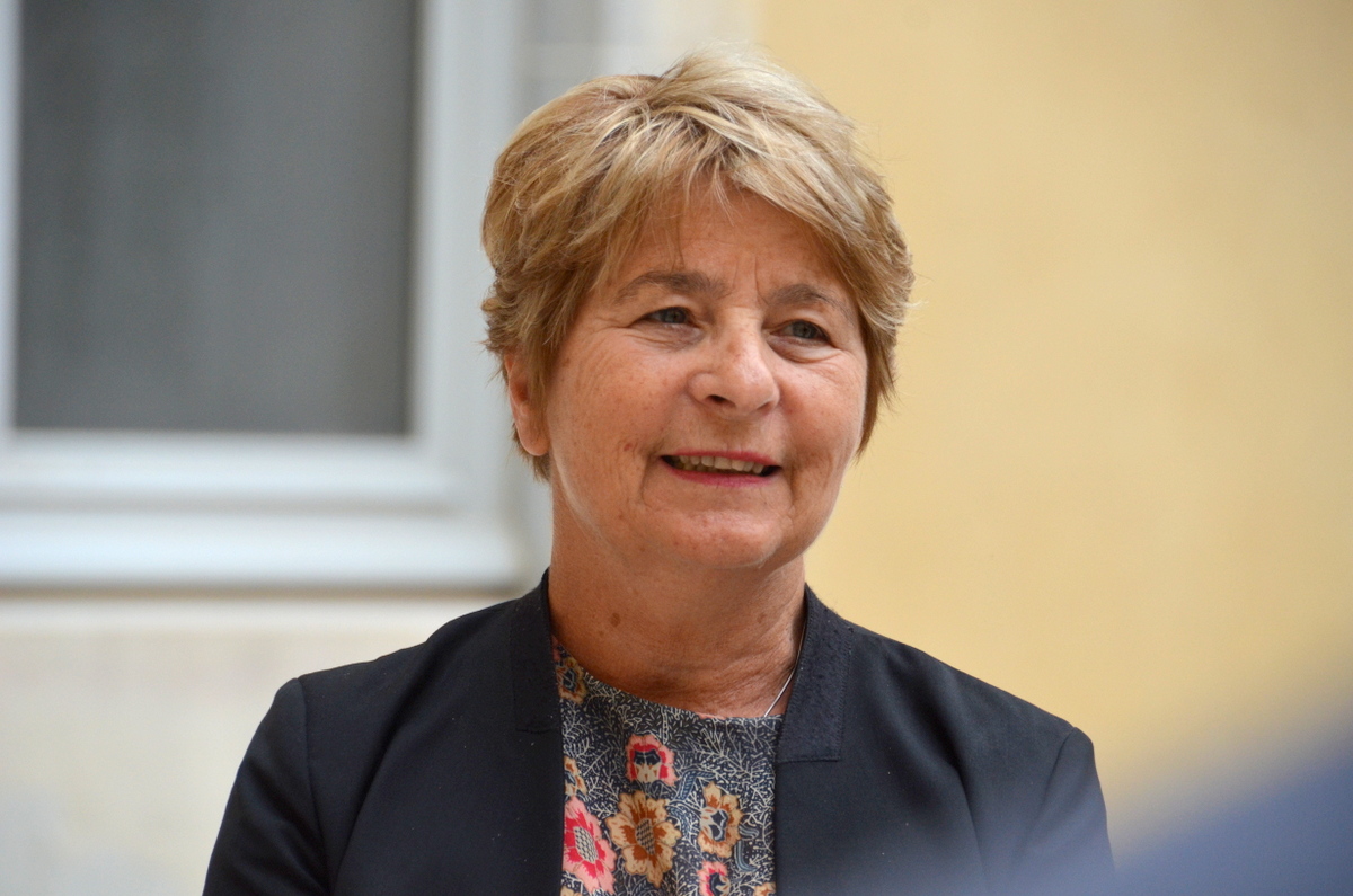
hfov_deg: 6.9
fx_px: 11252
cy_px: 448
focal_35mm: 300
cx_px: 676
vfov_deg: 4.6
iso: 640
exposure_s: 1/1000
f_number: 5.6
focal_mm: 200
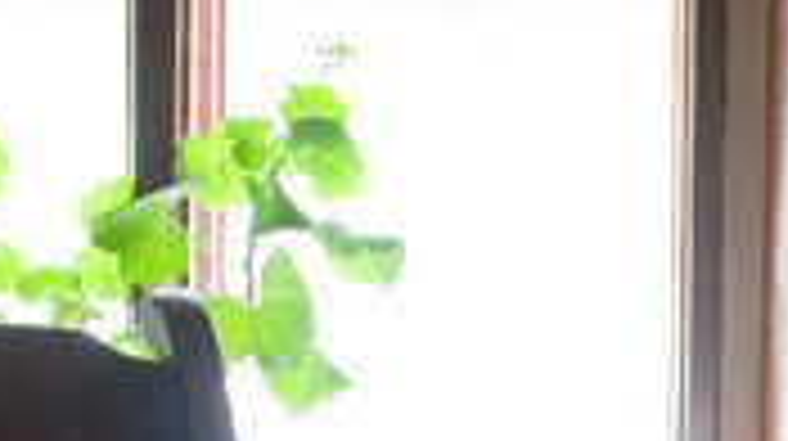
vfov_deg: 4.1
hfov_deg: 7.2
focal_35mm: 294
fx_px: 6136
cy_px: 626
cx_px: 1414
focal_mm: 32
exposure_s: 1/100
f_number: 5
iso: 800
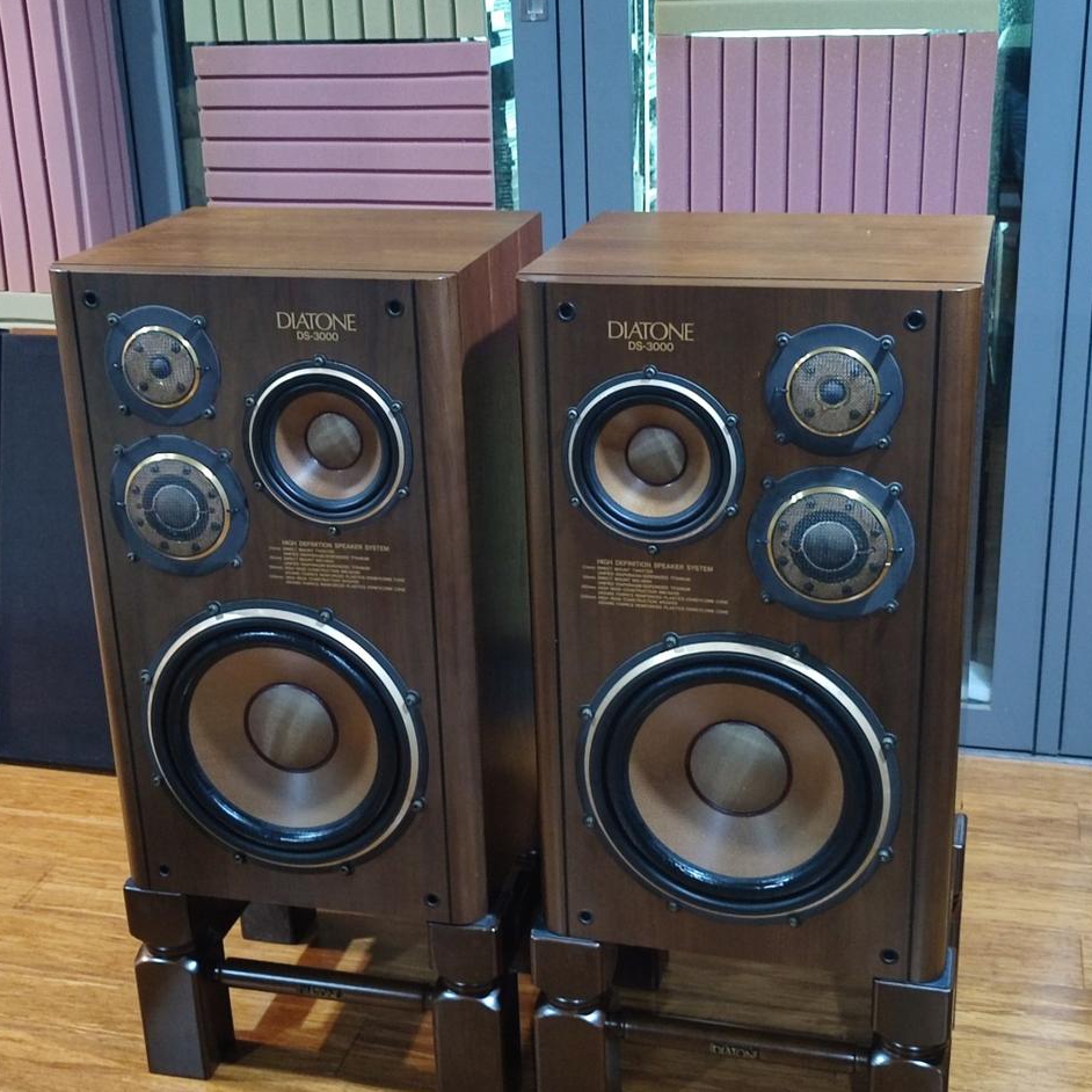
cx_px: 549
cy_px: 538
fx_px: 1071
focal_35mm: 30
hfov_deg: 54.0
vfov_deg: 54.0
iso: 2320
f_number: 1.9
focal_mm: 6.04
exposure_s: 1/14
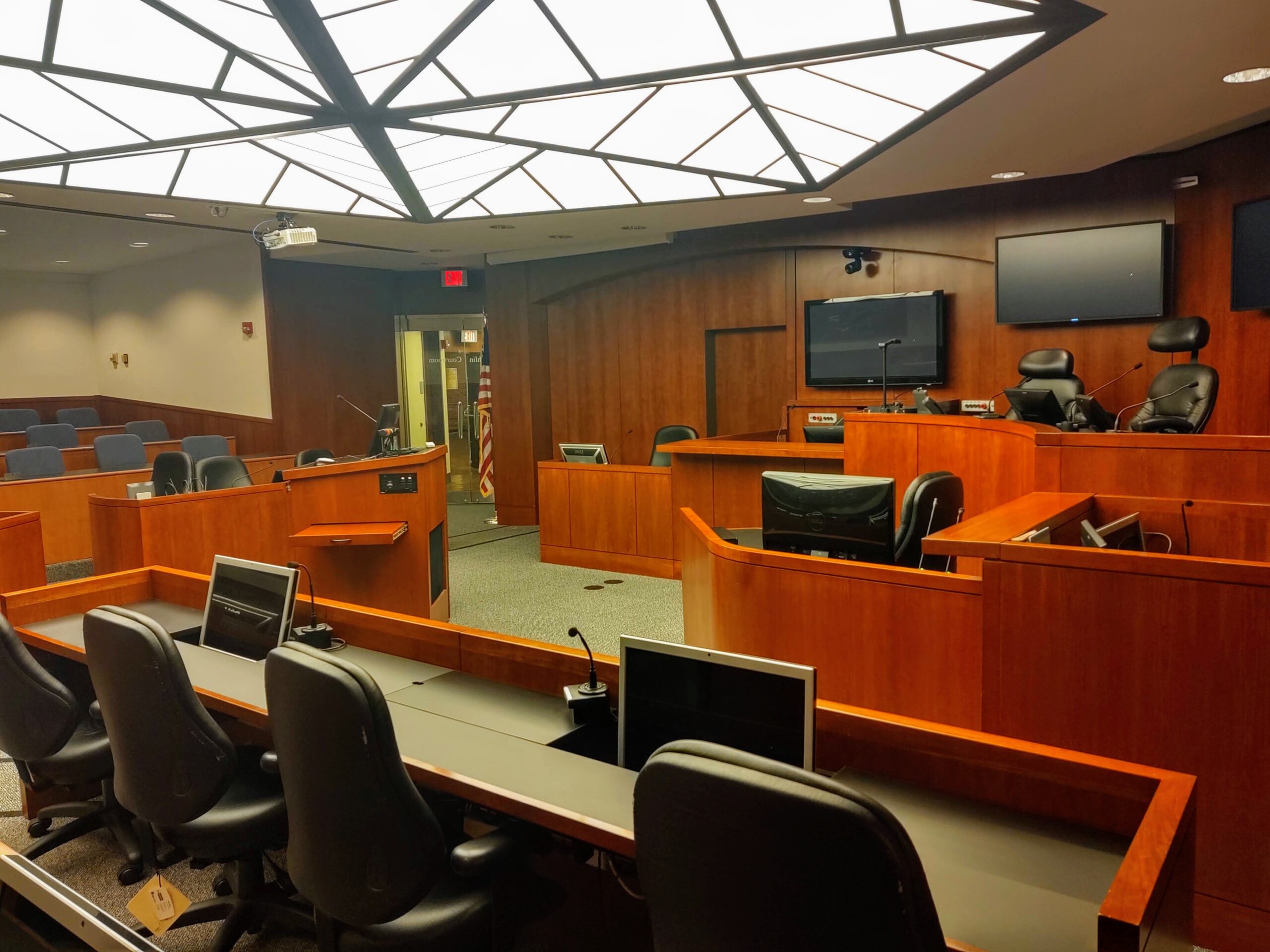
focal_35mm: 27
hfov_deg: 65.3
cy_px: 476
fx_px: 991
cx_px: 635
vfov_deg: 51.4
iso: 144
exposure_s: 1/60
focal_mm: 4.75
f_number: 1.7
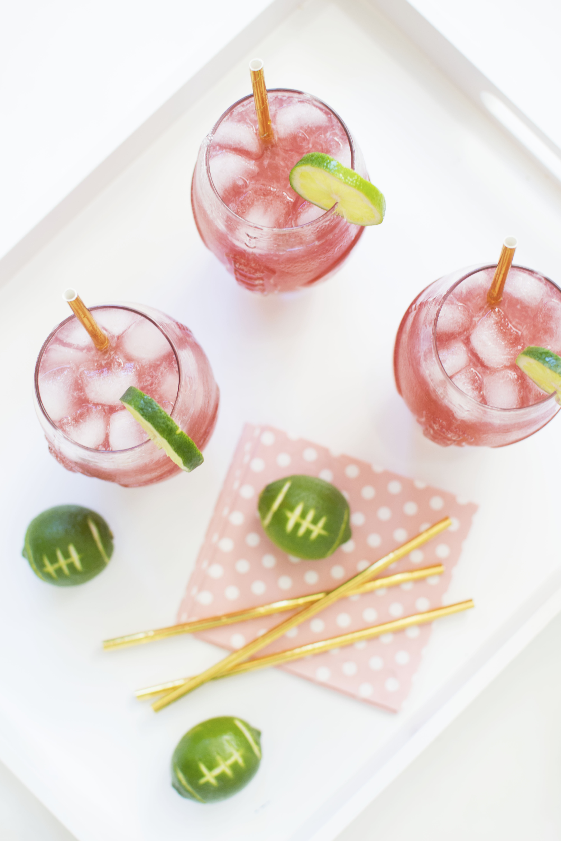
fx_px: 1227
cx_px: 280
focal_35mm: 52
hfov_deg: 25.8
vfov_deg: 37.9
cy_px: 420
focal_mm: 35
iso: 200
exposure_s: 1/30
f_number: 3.2
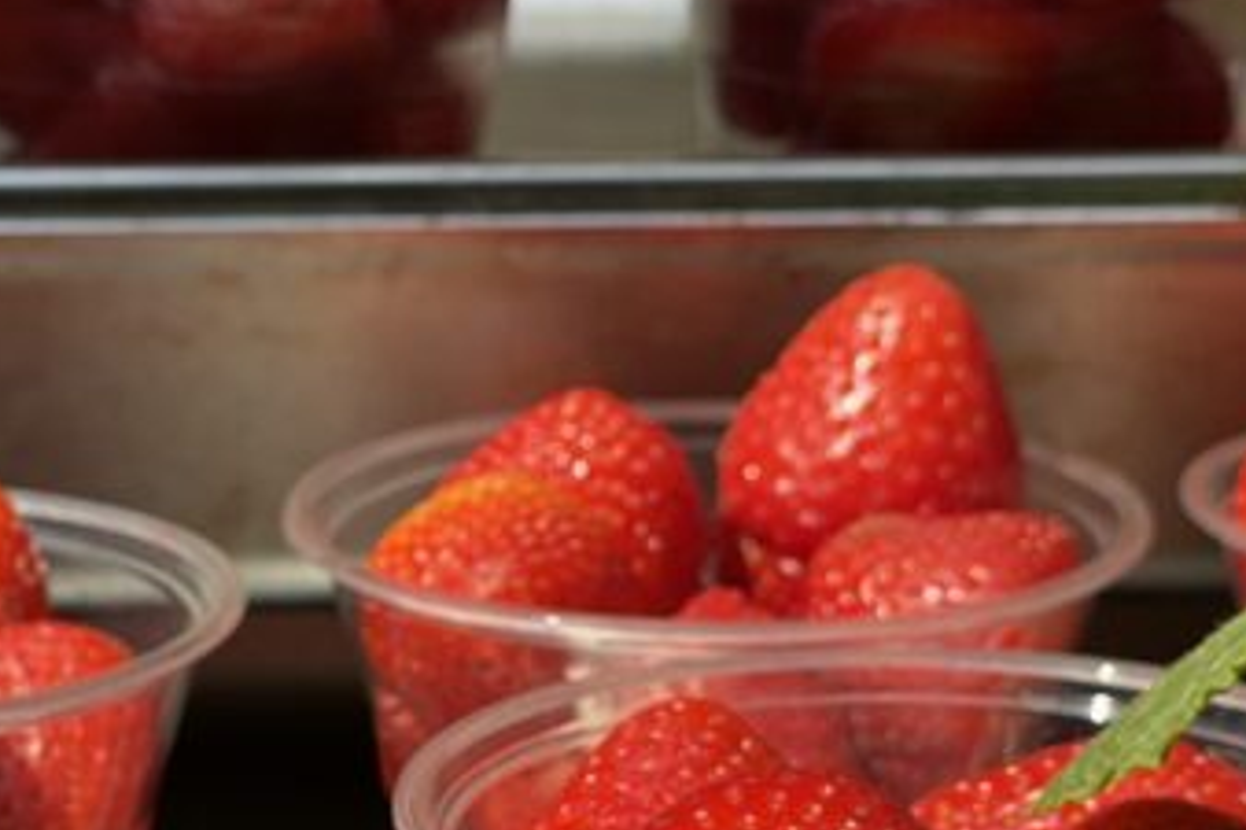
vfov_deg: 11.0
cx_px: 354
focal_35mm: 123
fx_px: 4255
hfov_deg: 16.6
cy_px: 863
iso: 25
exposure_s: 1/265
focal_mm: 6
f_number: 2
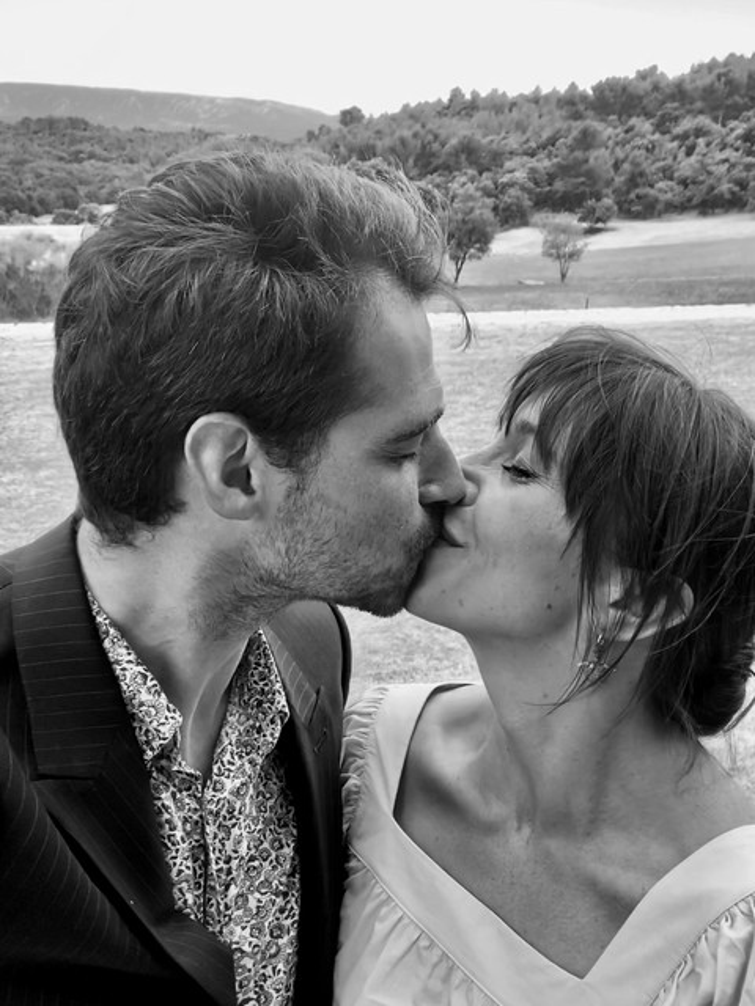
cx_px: 378
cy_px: 503
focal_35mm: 30
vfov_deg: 60.0
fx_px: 872
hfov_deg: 46.8
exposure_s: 1/122
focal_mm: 2.71
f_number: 2.2
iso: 80
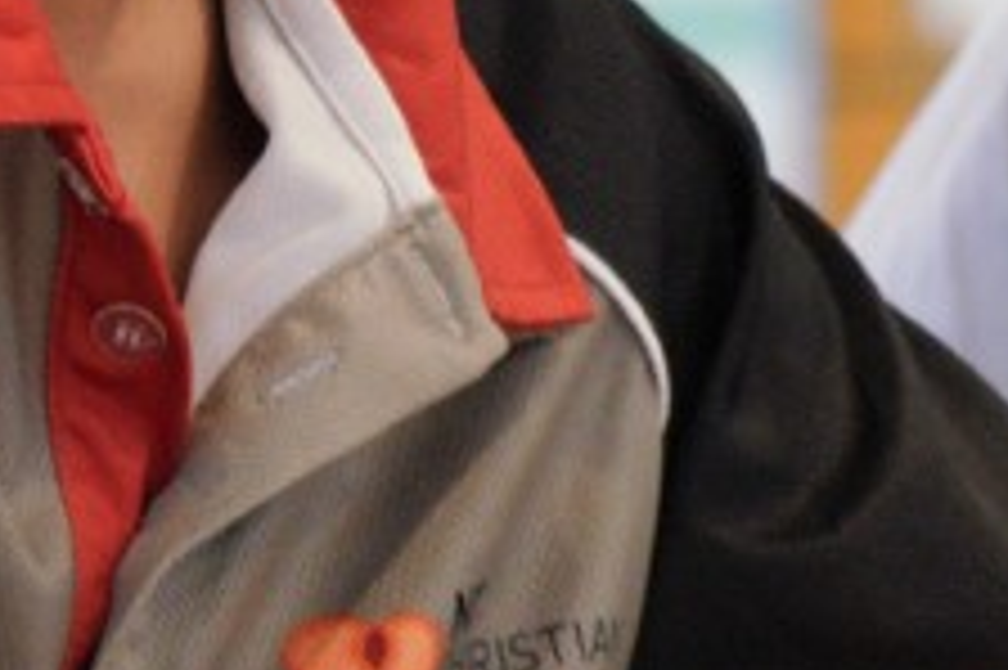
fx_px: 21236
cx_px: 668
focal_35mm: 759
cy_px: -652
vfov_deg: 1.8
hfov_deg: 2.7
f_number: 4
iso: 1600
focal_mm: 105
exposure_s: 1/60
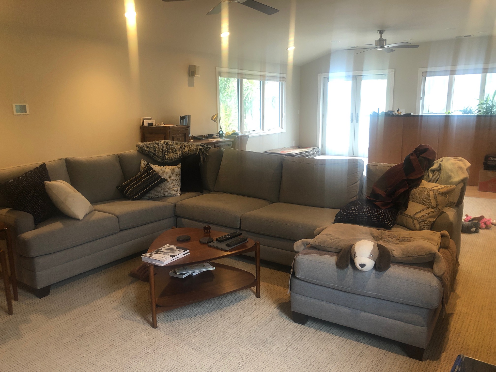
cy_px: 186
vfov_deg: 49.7
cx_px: 248
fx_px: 401
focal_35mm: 28
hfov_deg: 63.4
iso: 40
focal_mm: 4
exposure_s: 1/15
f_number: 1.8
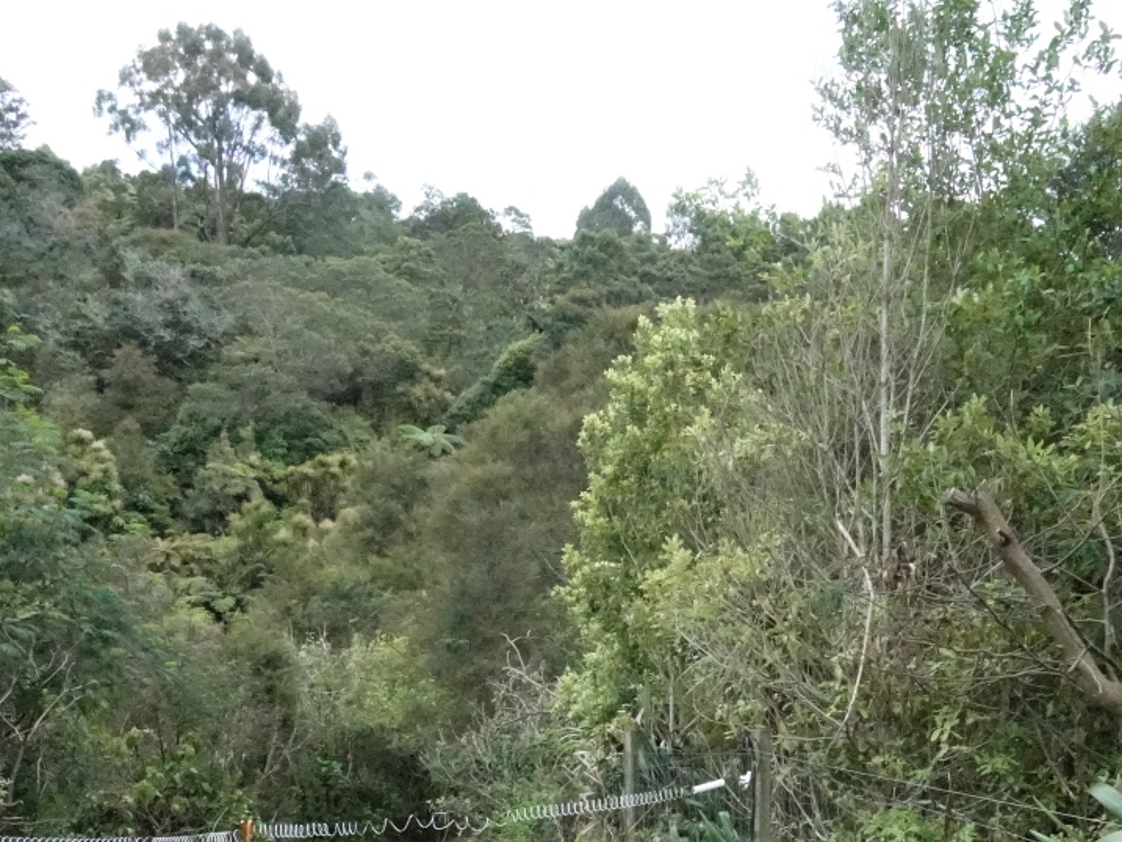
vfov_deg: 31.8
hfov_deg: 42.9
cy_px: 698
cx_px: 602
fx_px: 1426
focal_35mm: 44
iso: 12800
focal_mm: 8.8
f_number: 7.1
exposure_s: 1/800
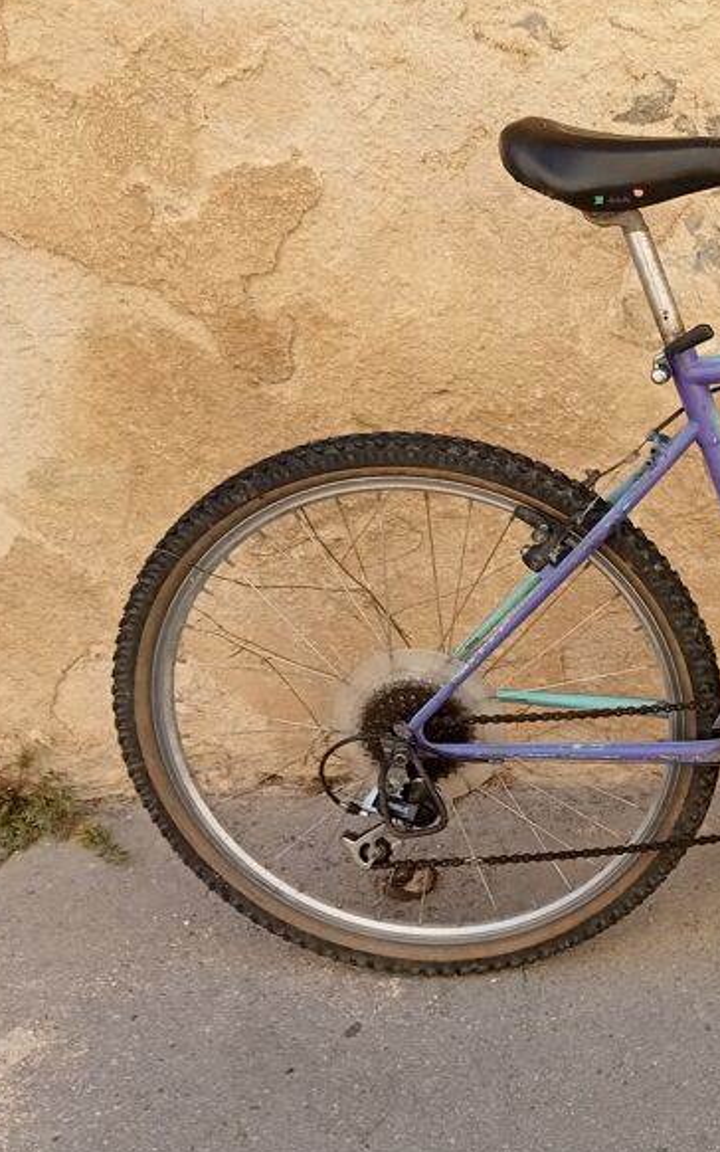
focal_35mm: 51
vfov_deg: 39.5
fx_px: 1600
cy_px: 527
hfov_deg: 23.4
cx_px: 839
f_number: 2.2
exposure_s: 1/269
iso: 102
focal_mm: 3.46
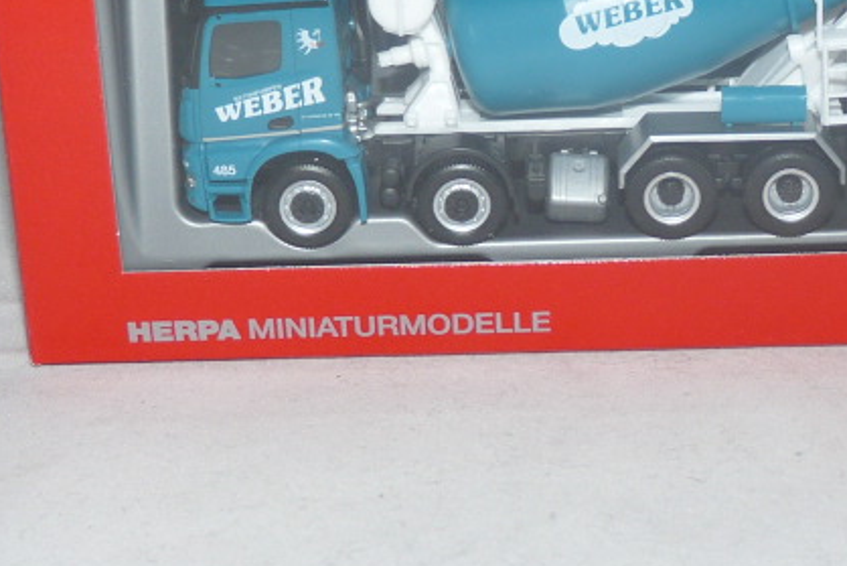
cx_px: 561
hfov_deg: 19.4
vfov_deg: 13.0
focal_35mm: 105
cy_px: 154
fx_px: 2471
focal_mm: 6.6
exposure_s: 1/125
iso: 100
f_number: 3
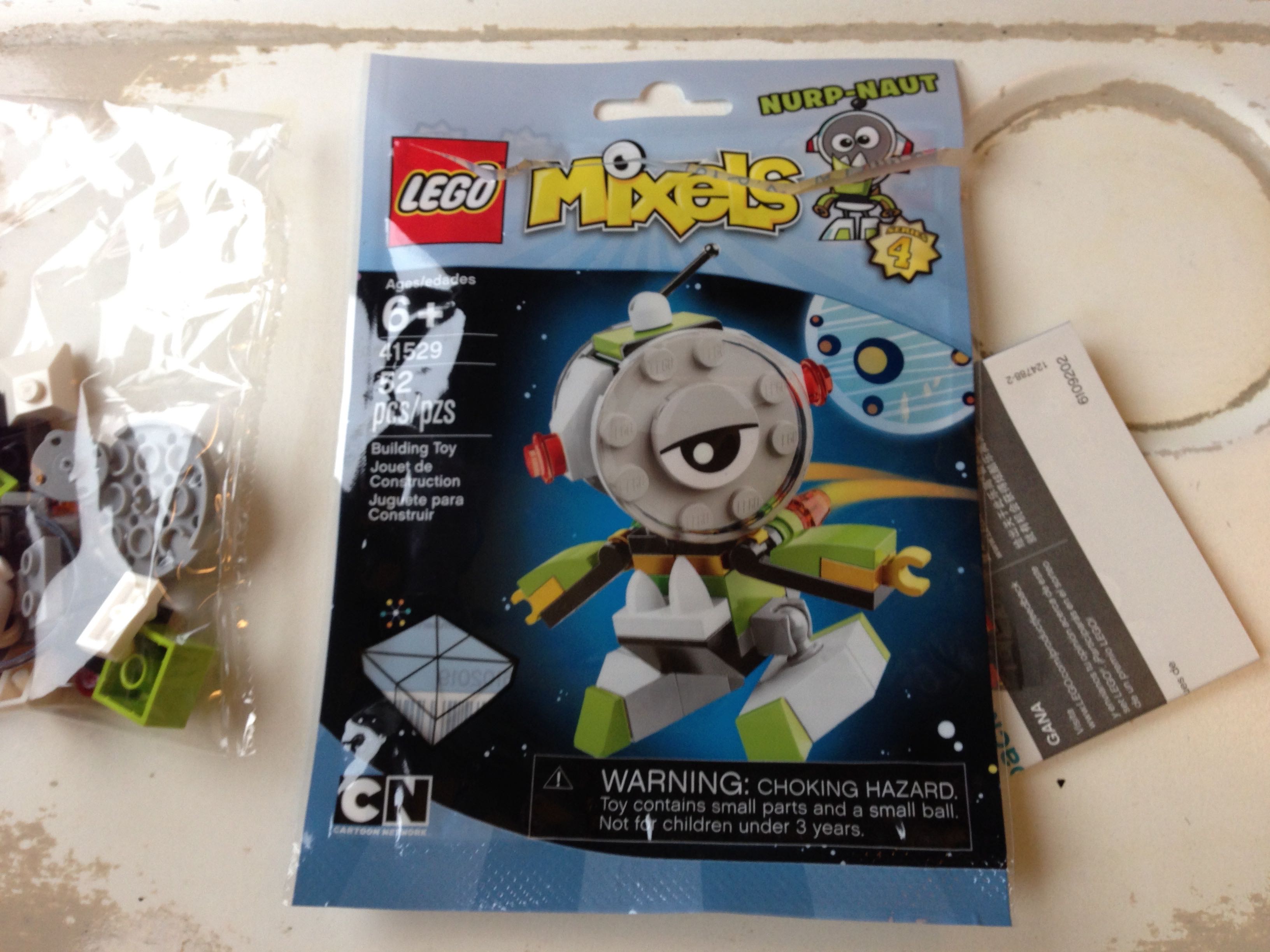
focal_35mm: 33
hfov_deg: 55.4
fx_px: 1211
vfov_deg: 42.9
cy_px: 476
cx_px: 635
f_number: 2.4
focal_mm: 4.12
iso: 80
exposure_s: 1/20
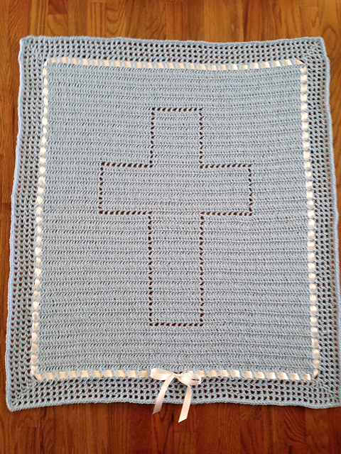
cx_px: 170
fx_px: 433
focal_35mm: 33
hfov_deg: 42.9
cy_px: 227
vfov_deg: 55.4
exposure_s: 1/20
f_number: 2.4
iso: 100
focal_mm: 4.12
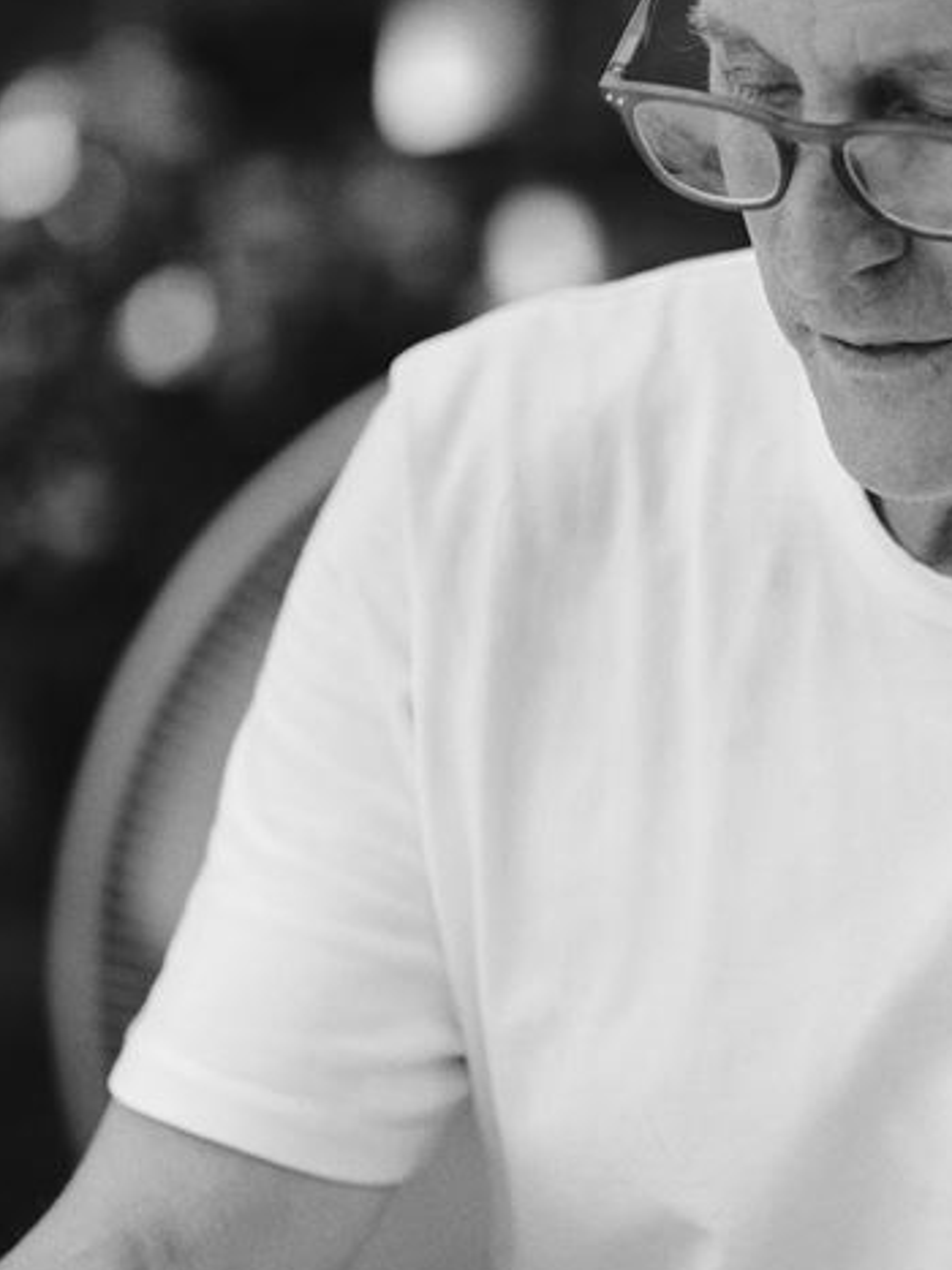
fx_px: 7961
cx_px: 1004
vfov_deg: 9.1
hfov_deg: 6.8
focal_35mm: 217
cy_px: 632
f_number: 2
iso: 800
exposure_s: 1/1000
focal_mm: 110
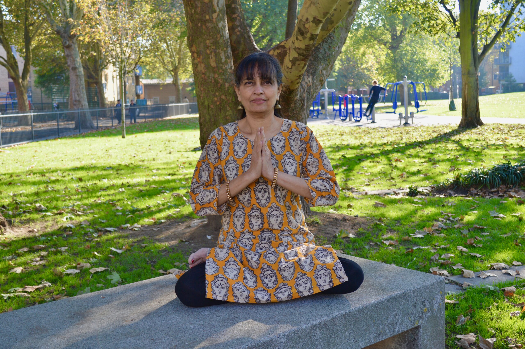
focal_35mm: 45
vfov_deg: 29.8
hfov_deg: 43.6
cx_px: 262
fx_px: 656
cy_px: 174
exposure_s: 1/100
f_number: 5
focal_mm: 30
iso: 100
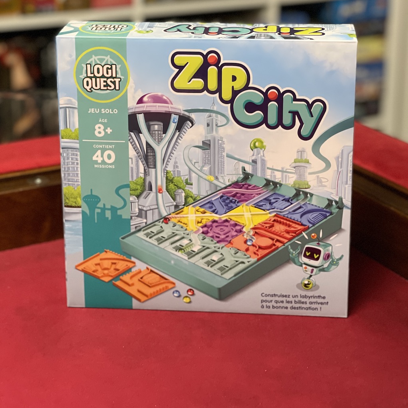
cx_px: 204
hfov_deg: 22.8
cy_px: 134
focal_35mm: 76
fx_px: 1013
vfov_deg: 22.7
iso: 400
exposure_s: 1/33
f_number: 2.2
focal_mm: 7.5
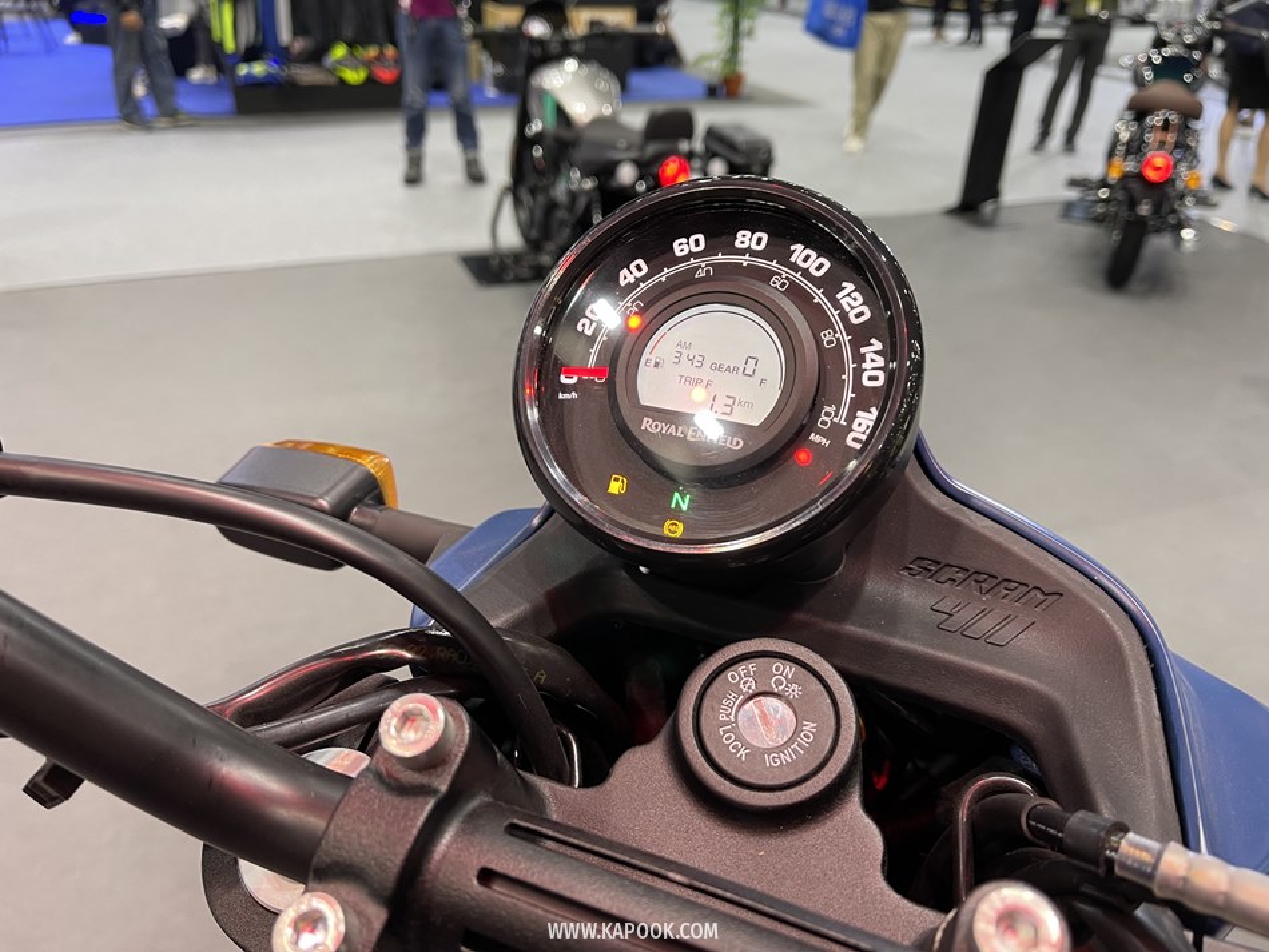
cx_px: 634
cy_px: 476
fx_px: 953
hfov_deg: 67.3
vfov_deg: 53.1
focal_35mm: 26
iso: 80
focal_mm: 5.1
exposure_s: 1/50
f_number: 1.6
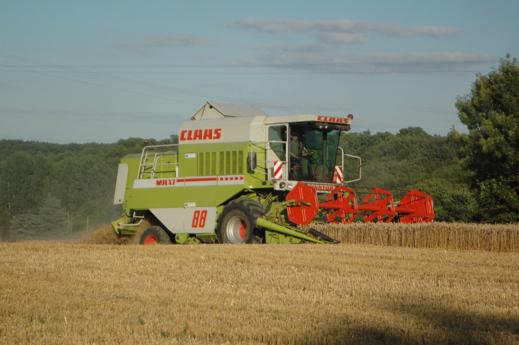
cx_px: 260
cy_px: 172
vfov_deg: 11.4
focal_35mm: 120
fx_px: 1728
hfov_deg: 17.1
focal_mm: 80
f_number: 5.6
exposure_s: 1/4000
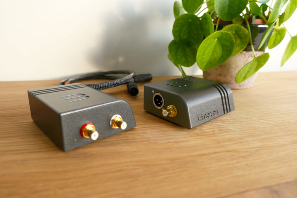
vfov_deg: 53.2
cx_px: 148
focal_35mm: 24
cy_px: 99
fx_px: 198
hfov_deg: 73.7
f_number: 2.5
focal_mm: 10.9
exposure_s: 1/125
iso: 200
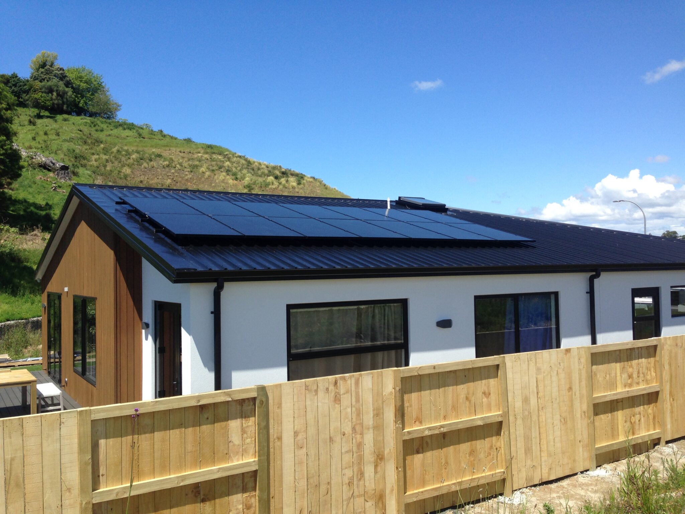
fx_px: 653
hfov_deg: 55.4
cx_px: 342
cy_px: 257
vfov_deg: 42.9
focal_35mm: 33
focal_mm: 4.12
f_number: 2.4
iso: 50
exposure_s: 1/1355
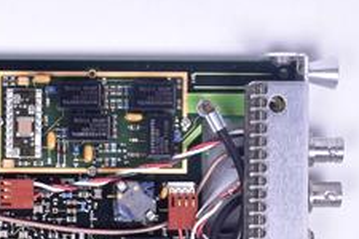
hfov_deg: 15.5
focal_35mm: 128
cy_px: 257
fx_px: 1276
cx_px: -51
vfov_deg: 10.6
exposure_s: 1/200
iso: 200
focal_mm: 32
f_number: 11
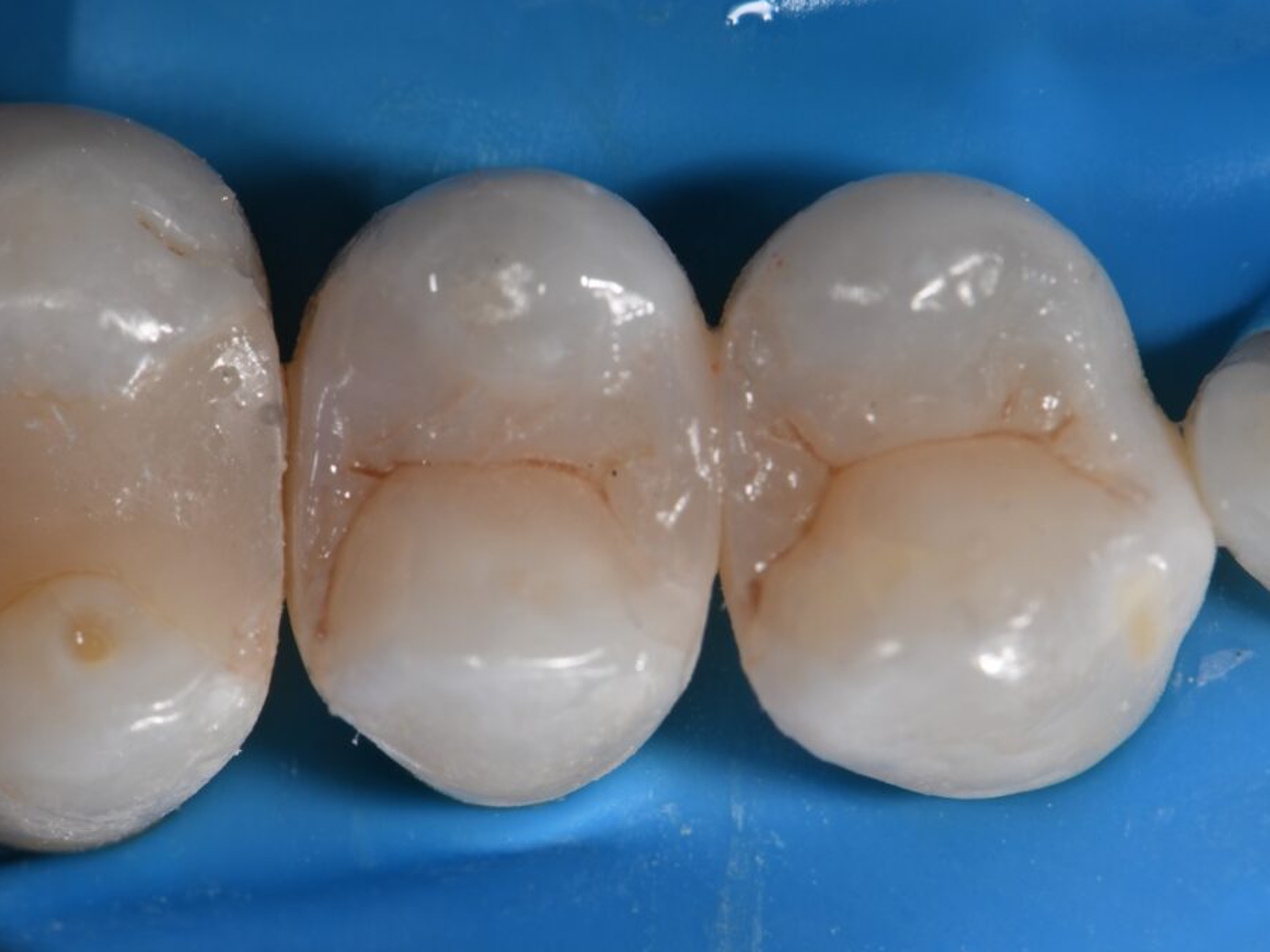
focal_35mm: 171
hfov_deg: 11.6
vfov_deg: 8.7
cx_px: 714
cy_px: 476
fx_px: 6274
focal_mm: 105
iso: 200
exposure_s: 1/200
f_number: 32
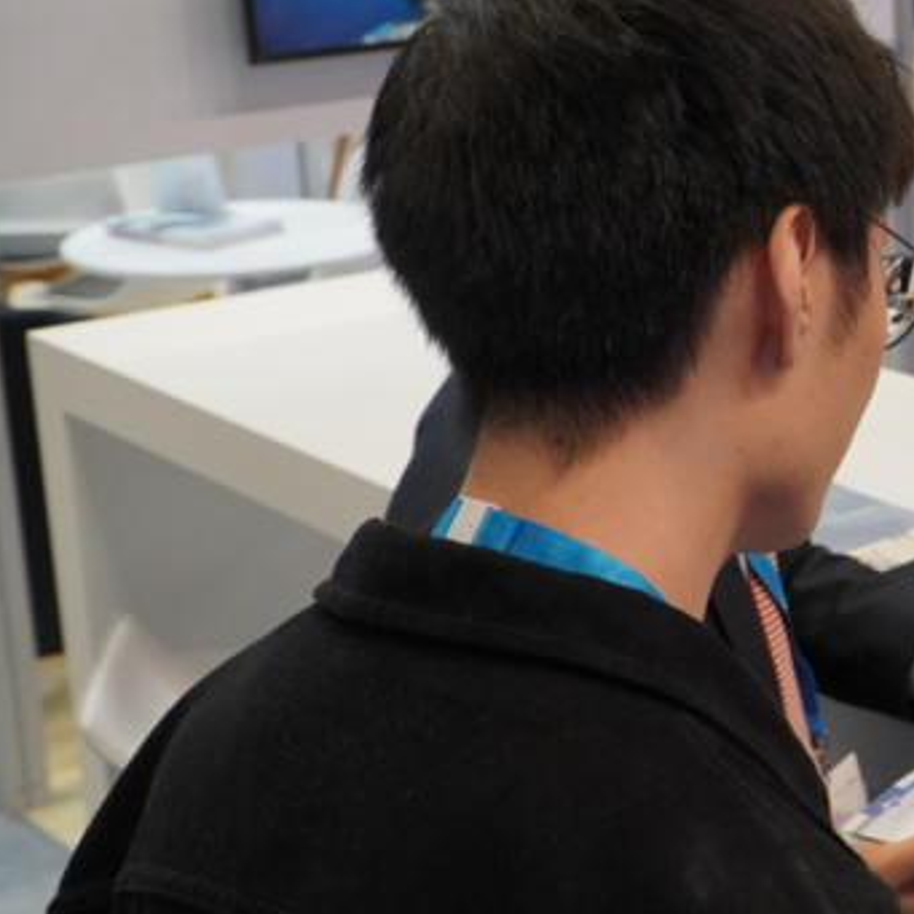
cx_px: 1136
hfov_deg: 20.3
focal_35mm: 79
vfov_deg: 21.9
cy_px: 335
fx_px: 2360
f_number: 4
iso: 1250
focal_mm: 22
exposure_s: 1/160
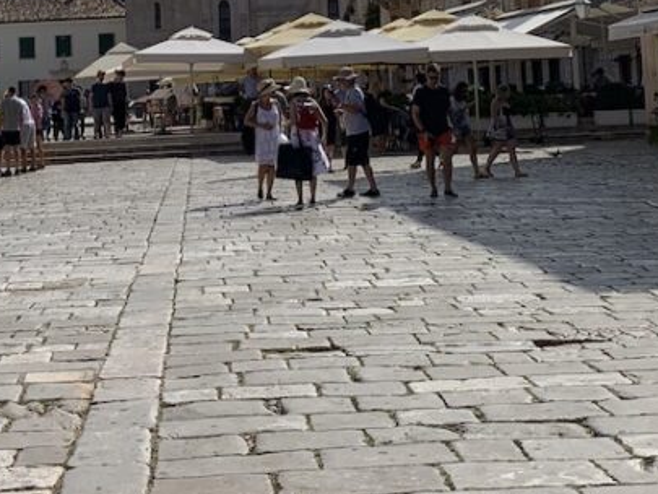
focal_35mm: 77
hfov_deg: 25.2
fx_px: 1464
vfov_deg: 18.6
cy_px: -11
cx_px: 224
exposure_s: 1/6452
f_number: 1.8
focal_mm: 4.25
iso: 25
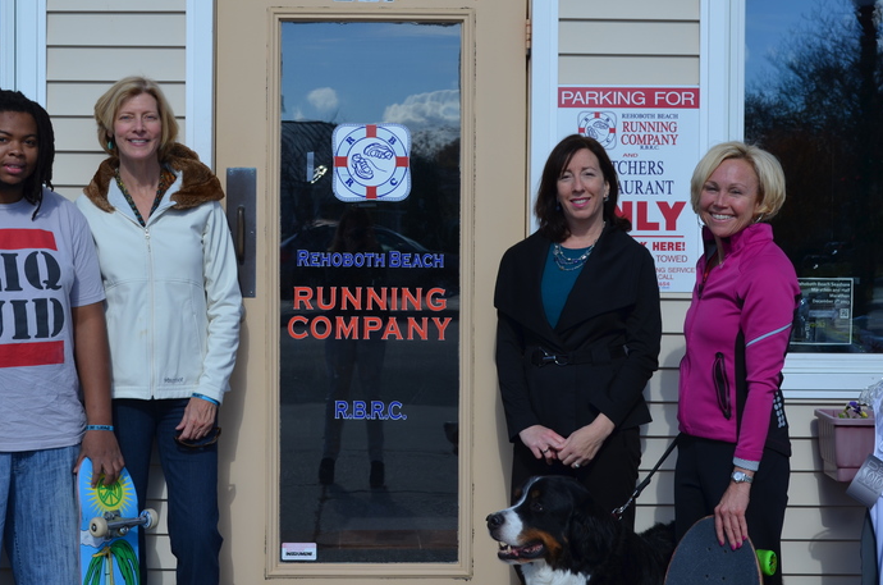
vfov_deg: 18.6
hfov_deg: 27.7
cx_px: 386
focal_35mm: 73
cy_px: 248
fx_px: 1787
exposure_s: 1/250
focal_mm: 42
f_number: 8
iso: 100
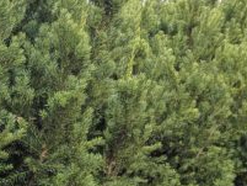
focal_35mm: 103
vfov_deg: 14.0
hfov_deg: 17.6
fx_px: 735
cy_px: 216
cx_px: -96
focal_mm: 4.44
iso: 83
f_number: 1.8
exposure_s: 1/120
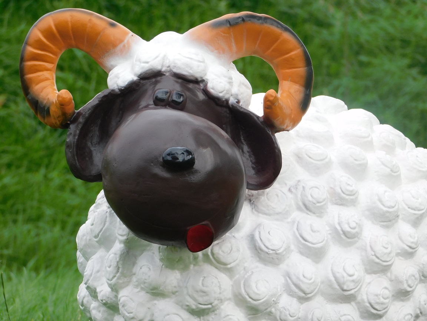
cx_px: 214
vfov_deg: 5.1
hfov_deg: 6.7
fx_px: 3627
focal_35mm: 294
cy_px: 160
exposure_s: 1/200
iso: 125
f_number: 5.7
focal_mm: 52.2
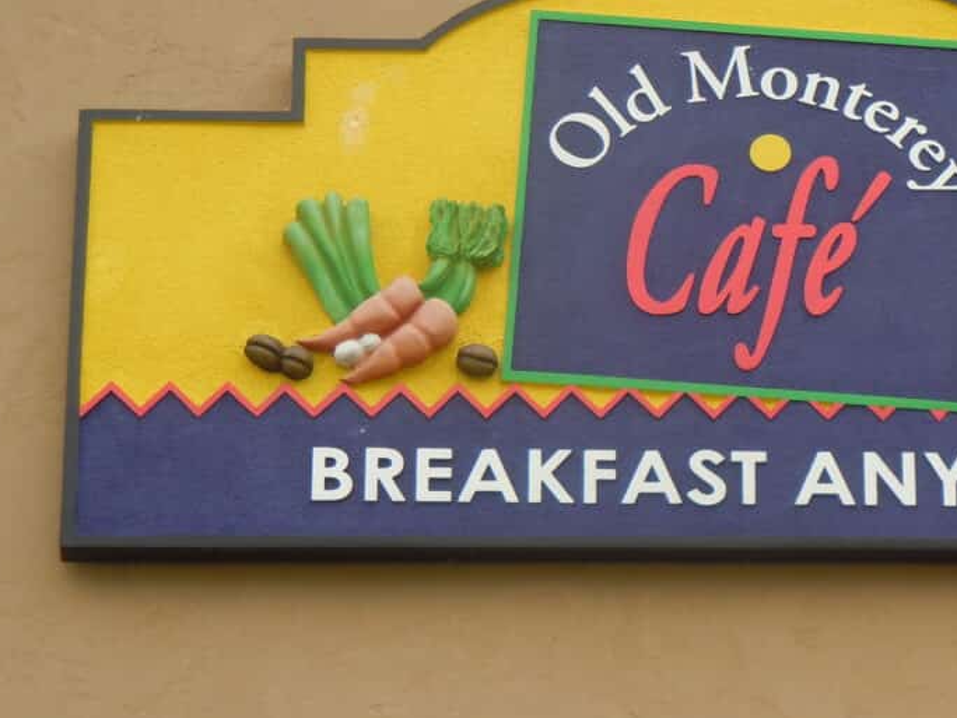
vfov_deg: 8.3
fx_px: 4949
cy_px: 382
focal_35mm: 179
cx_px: 772
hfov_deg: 11.0
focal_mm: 18.3
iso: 100
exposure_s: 1/250
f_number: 4.5
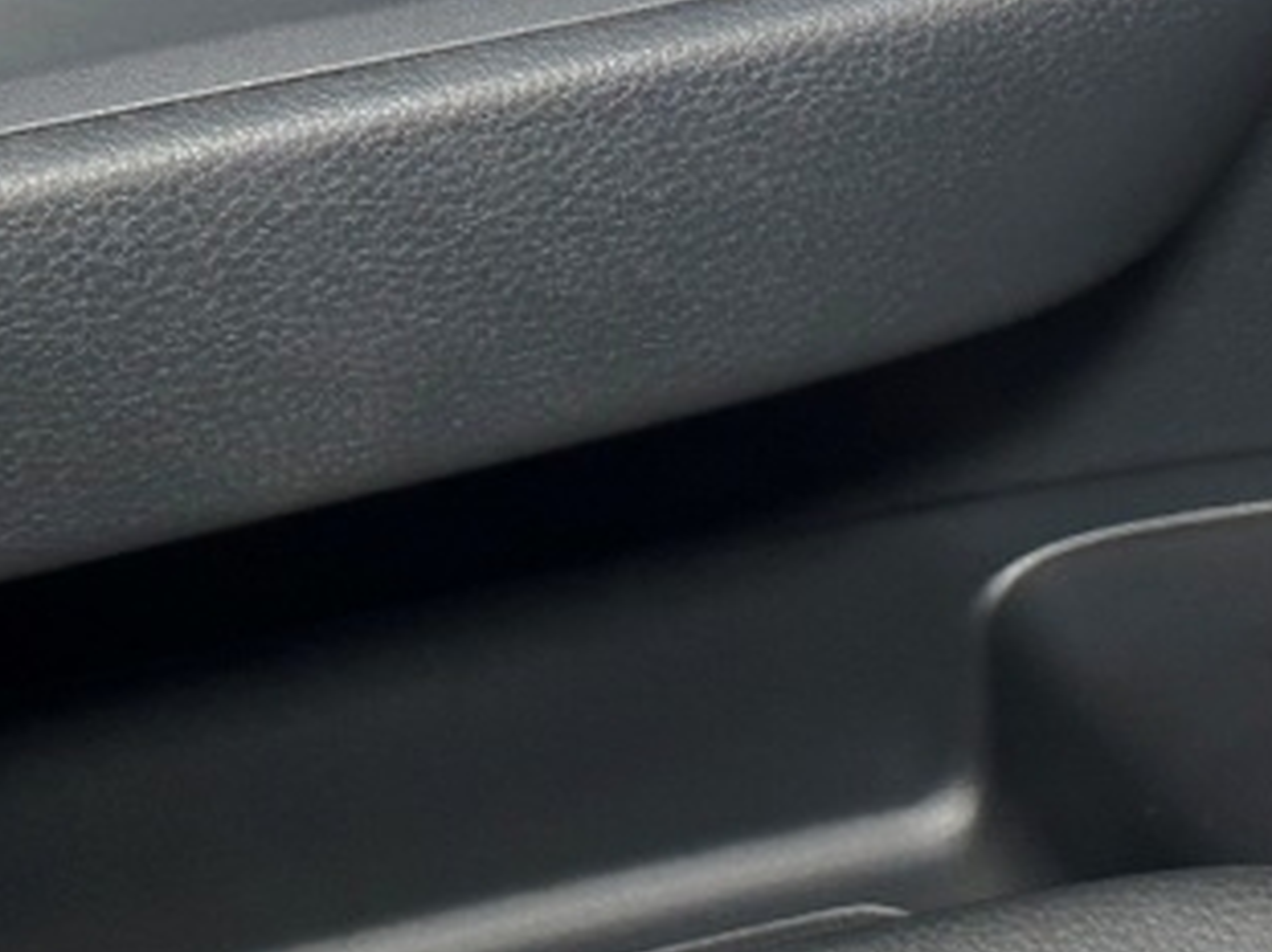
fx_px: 5804
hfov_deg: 12.5
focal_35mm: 158
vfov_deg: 9.2
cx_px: 479
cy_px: -429
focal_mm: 6.86
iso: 200
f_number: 1.78
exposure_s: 1/40
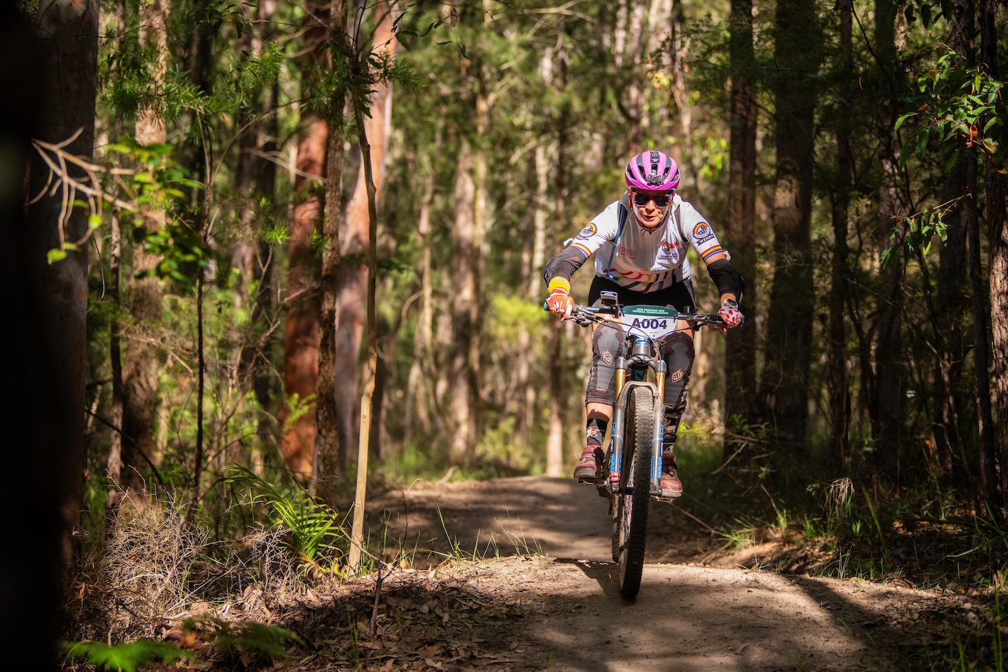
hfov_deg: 21.5
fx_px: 2660
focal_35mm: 95
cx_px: 504
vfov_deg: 14.4
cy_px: 336
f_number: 2.8
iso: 500
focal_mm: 95
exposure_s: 1/2000
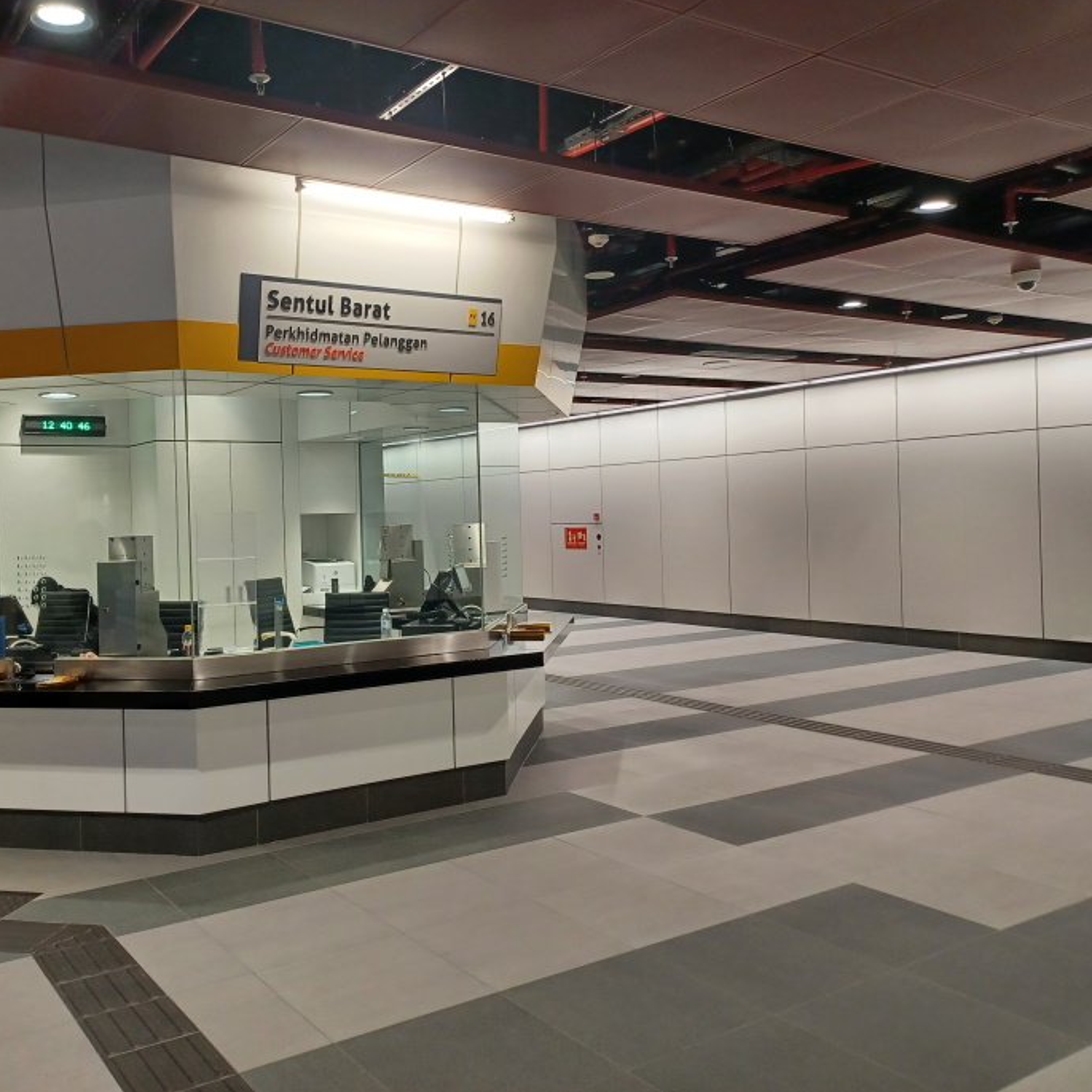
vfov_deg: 54.0
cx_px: 407
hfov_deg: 53.4
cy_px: 537
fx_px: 1071
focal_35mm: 30
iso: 250
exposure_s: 1/50
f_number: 1.8
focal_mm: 4.6
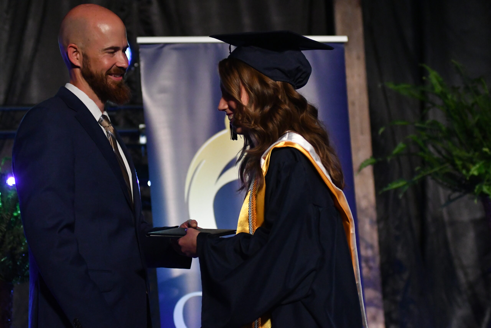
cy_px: 164
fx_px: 1637
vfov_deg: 11.4
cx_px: 246
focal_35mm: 120
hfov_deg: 17.1
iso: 5600
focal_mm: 80
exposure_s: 1/640
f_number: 2.8
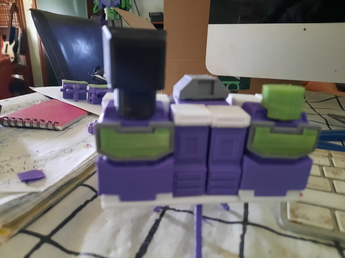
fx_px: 249
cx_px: 172
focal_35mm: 25
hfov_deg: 69.4
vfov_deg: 54.9
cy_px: 129
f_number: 2
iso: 1250
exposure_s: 1/20
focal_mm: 4.6
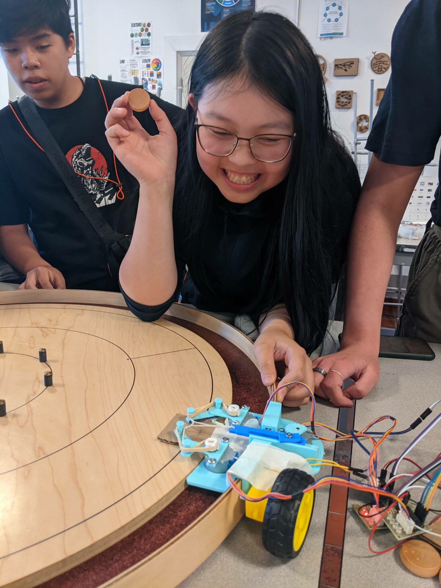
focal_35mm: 27
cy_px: 294
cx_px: 220
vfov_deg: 65.3
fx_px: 459
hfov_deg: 51.4
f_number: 1.8
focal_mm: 4.44
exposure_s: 1/40
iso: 168
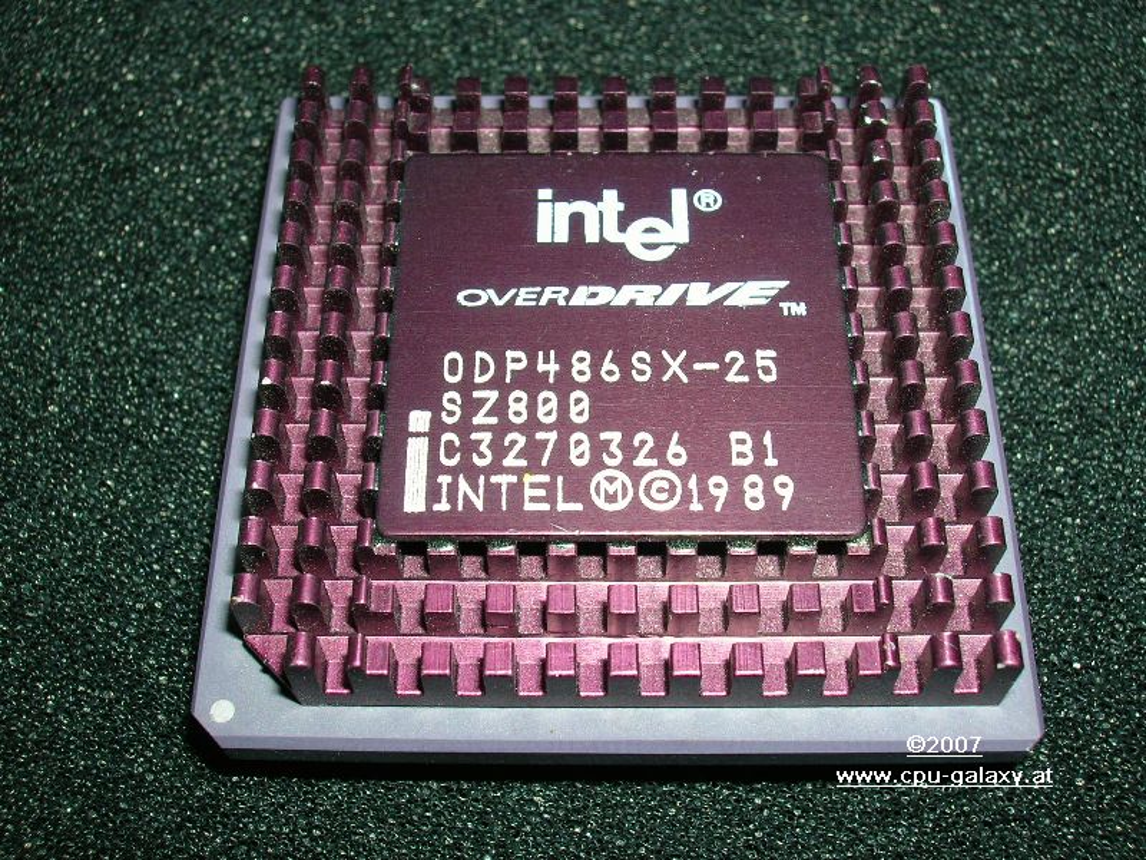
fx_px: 1390
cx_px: 573
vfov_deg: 34.3
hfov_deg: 44.8
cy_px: 430
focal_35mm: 42
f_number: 5.2
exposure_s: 1/60.1
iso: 50
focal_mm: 7
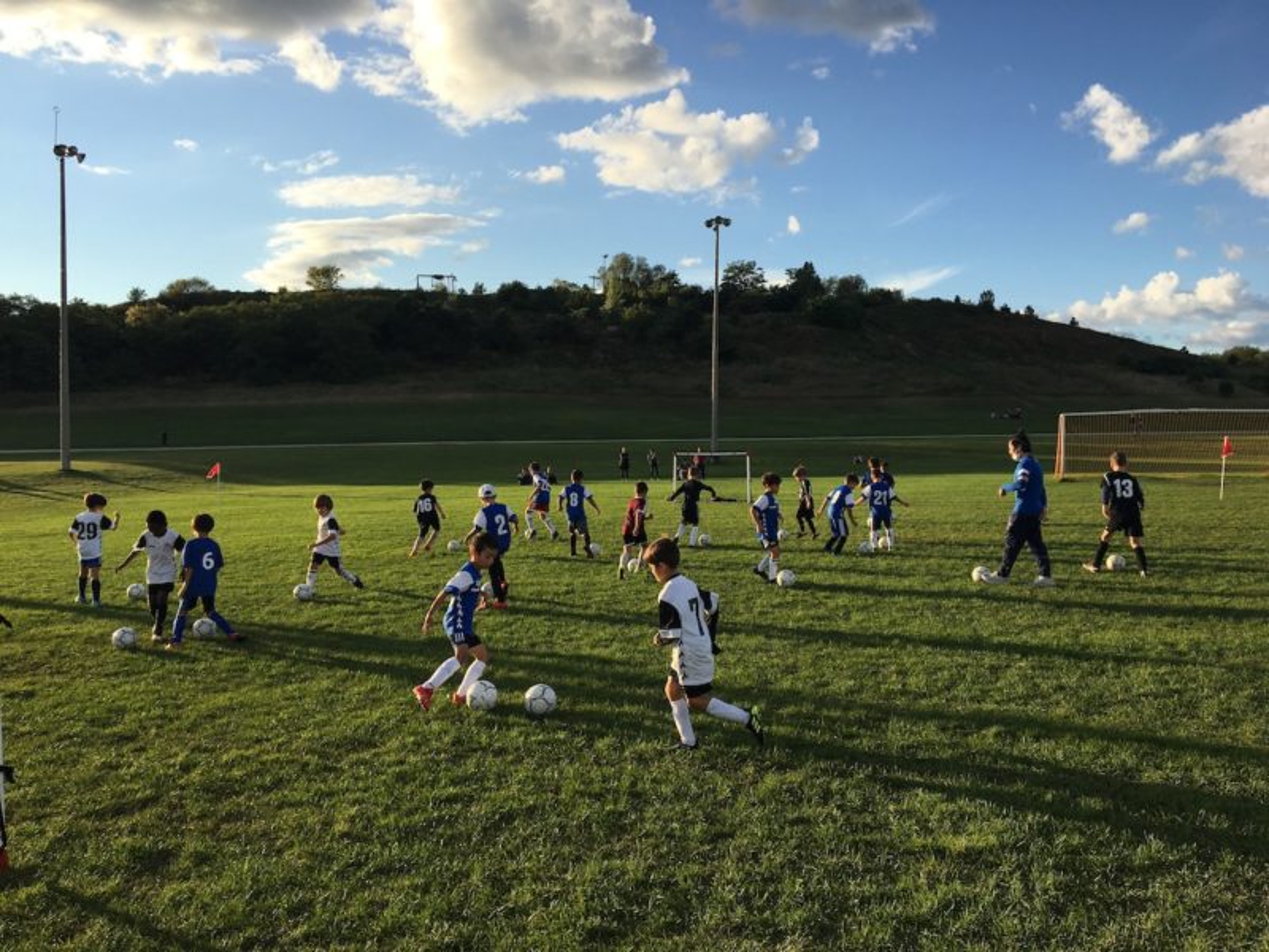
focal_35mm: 29
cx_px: 634
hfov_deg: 61.7
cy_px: 476
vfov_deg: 48.2
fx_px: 1063
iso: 25
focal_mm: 4.15
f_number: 2.2
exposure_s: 1/1040
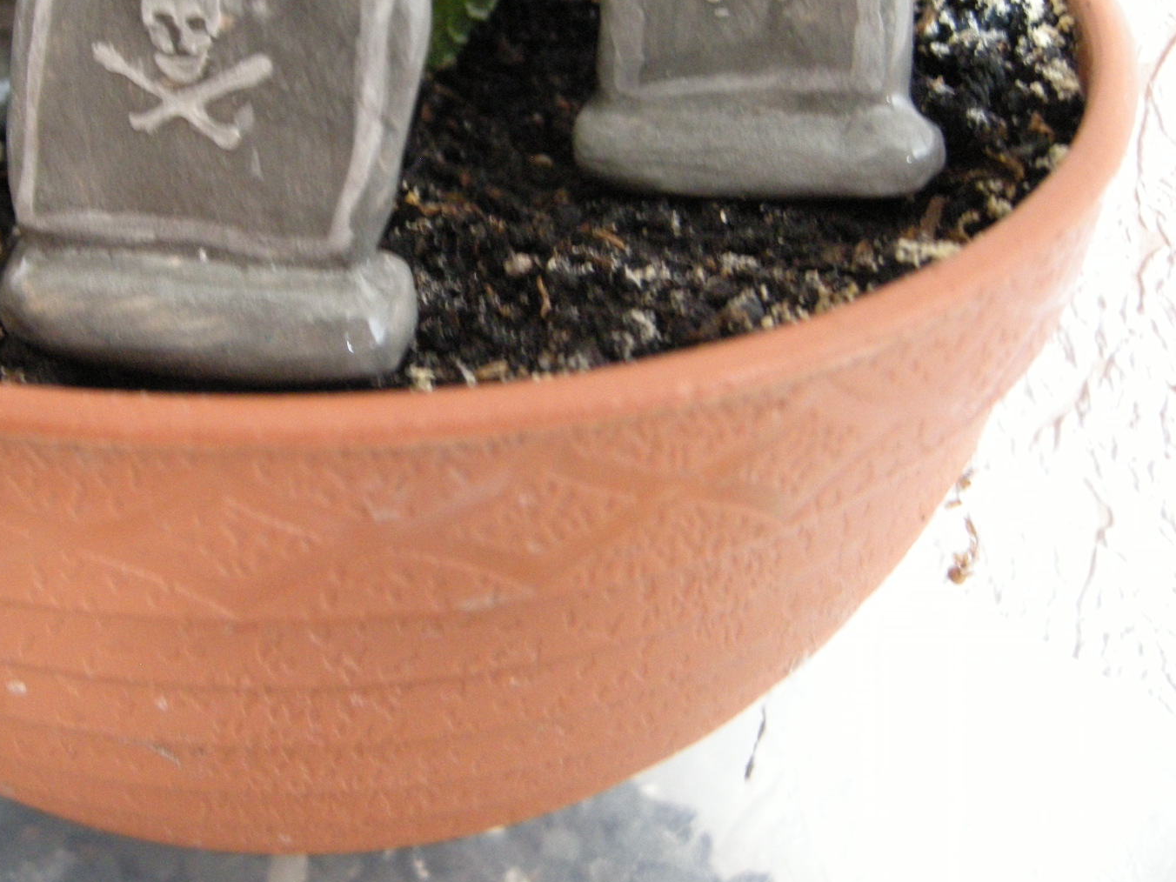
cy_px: 225
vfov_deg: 27.2
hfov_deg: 35.6
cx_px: 341
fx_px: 1801
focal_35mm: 53
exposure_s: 1/8.2
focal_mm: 7.5
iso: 400
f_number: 2.7
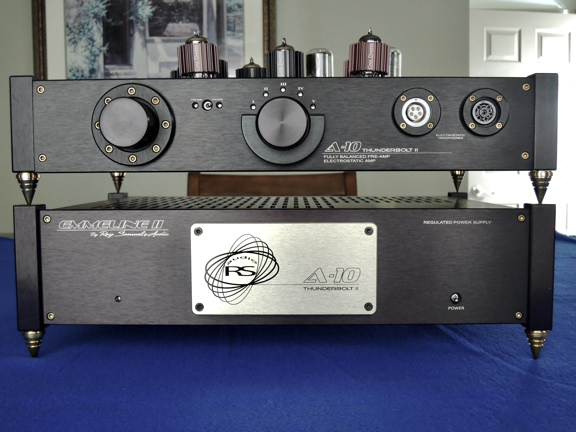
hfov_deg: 46.8
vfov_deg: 36.0
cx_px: 288
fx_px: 666
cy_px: 216
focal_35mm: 40
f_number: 3.3
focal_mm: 7.2
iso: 400
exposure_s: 1/13
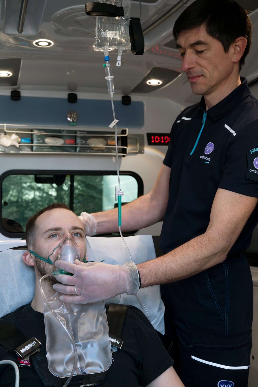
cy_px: 194
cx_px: 129
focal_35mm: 49
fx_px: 527
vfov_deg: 40.4
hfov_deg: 27.5
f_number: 8
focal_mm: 49
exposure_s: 1/125
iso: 1000
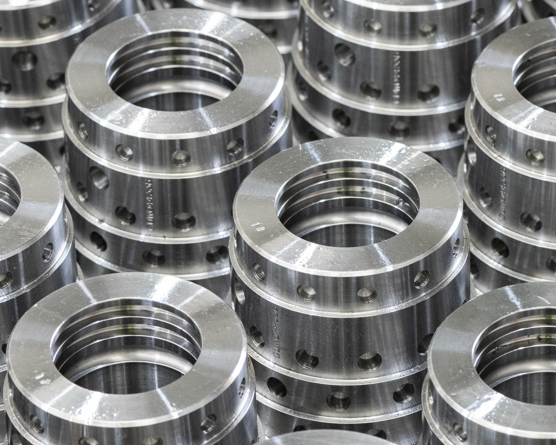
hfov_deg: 9.4
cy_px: 313
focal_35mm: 206
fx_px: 3390
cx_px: 328
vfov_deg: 7.5
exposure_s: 1/100
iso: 2500
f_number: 9
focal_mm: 105
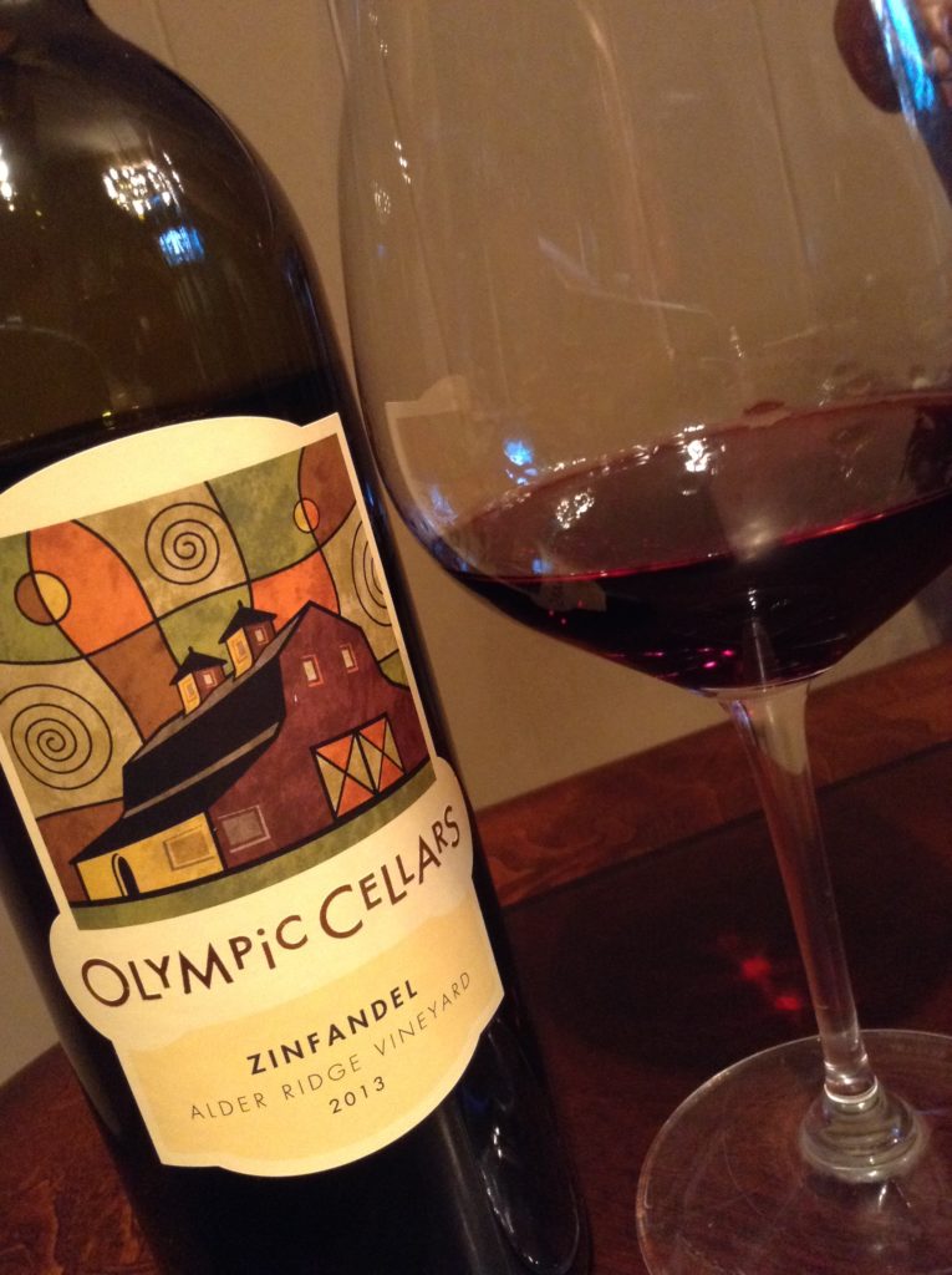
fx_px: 1213
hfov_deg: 42.8
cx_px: 476
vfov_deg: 55.4
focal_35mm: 33
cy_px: 638
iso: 320
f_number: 2.4
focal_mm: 3.3
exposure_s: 1/15
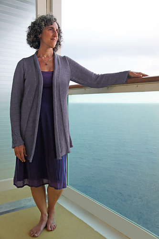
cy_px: 120
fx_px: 209
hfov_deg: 41.7
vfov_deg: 59.5
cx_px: 80
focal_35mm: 32
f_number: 4
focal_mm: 21
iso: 400
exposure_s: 1/200
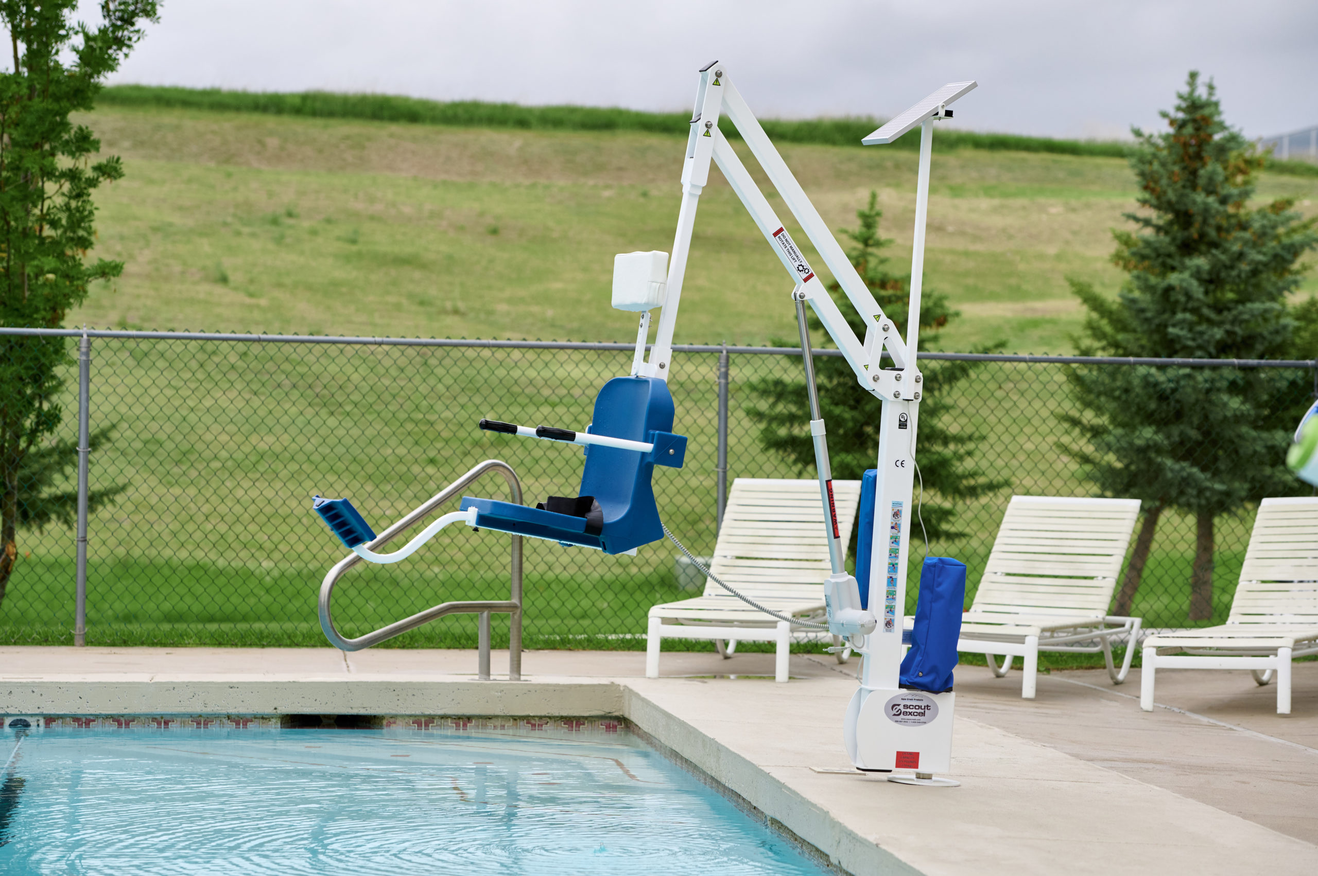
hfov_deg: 19.5
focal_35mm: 105
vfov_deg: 13.0
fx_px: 3841
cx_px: 659
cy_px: 438
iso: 800
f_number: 4.5
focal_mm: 105
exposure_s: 1/640
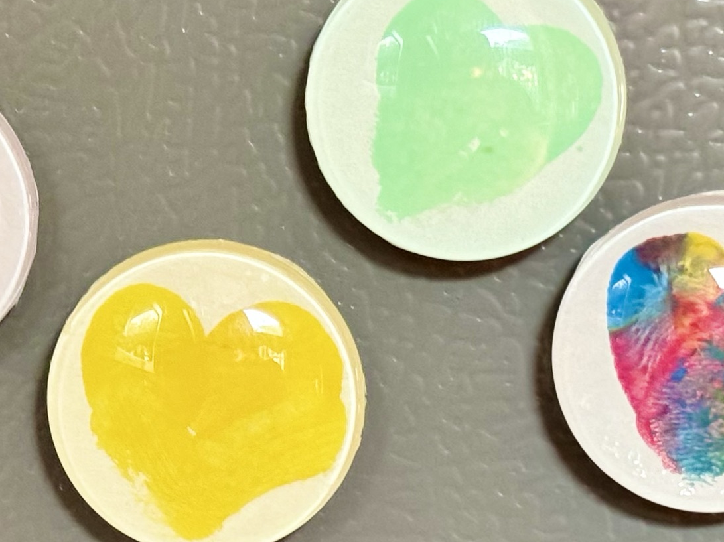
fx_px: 1840
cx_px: 291
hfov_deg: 22.2
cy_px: 243
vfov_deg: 16.8
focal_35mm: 88
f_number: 1.78
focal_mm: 6.76
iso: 500
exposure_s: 1/32
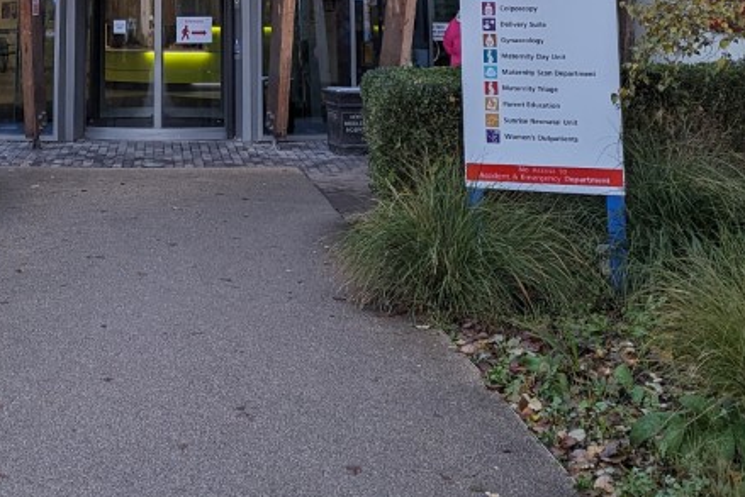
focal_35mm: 68
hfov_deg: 29.2
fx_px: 1408
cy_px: -209
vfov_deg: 18.2
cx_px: 181
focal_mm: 6.81
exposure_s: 1/81.9
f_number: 1.85
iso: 53
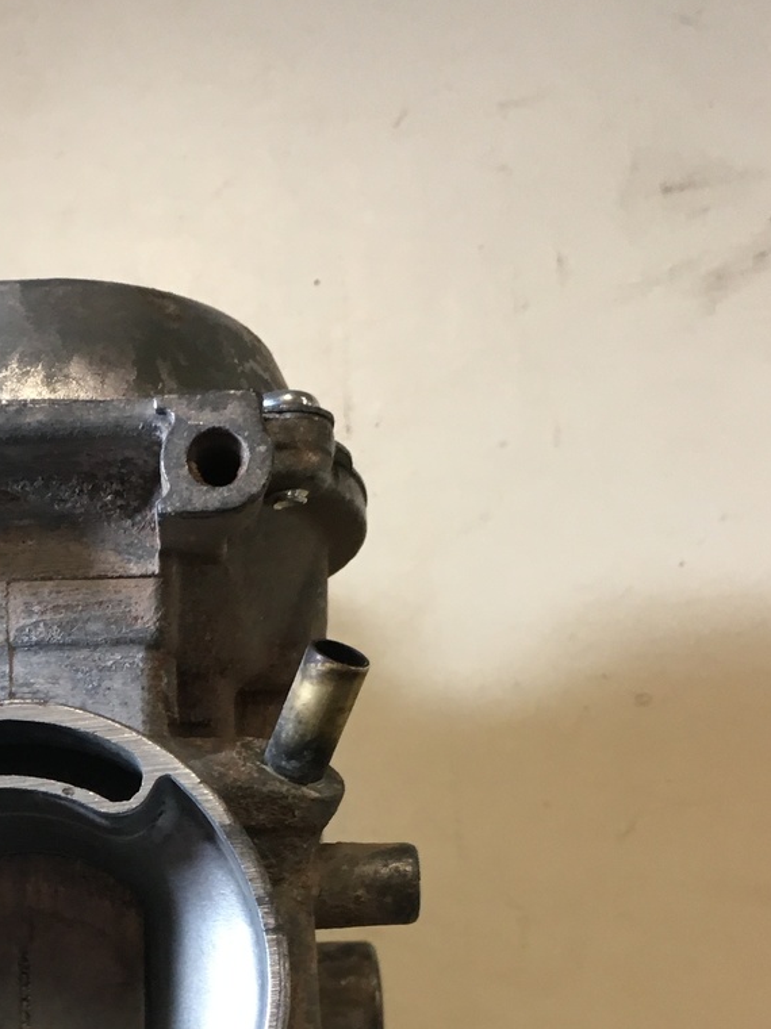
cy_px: 902
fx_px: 1813
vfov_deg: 30.5
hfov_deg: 23.2
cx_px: 28
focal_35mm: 61
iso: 100
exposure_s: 1/33
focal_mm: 4.15
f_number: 2.2
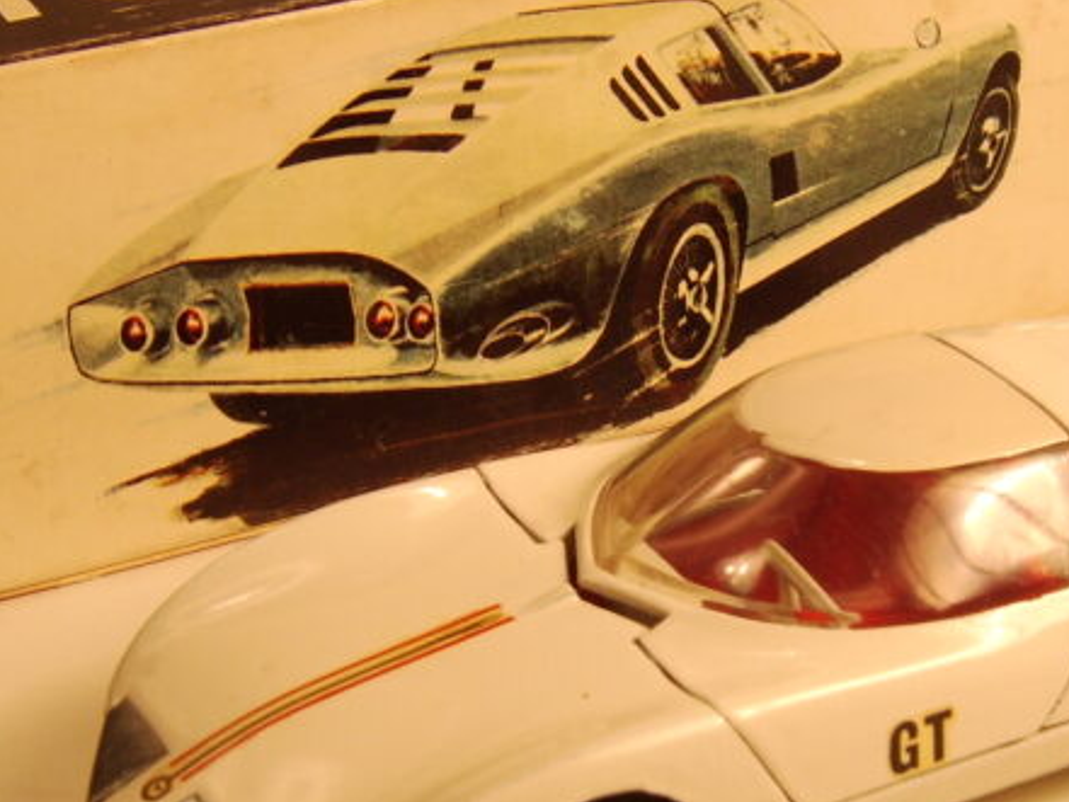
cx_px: 693
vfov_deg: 20.4
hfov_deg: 26.9
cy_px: 497
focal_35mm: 72
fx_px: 2224
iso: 71
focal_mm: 8.13
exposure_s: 1/125
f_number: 5.6
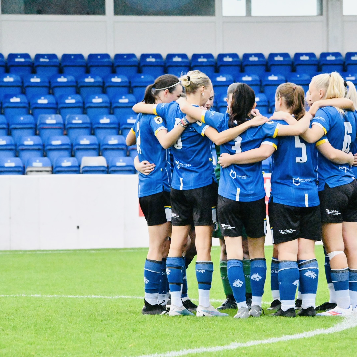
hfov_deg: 4.4
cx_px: 261
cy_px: 178
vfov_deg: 4.4
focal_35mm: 396
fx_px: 4621
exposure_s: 1/2500
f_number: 13
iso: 25600
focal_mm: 310
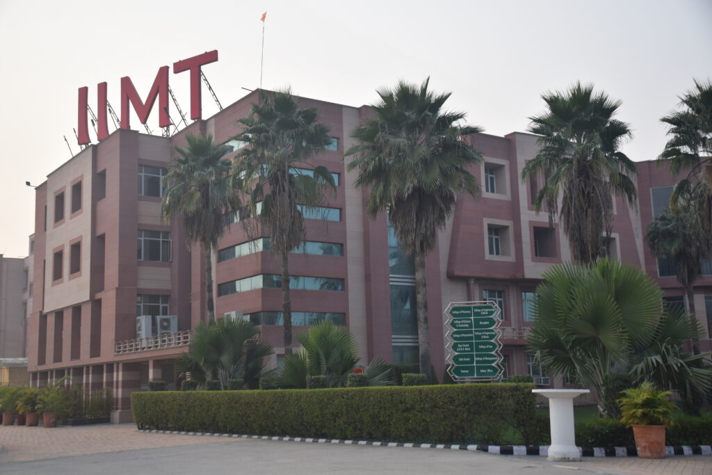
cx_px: 356
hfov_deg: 47.9
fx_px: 801
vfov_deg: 33.0
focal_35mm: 40
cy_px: 238
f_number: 5.6
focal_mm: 27
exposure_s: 1/1250
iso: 400
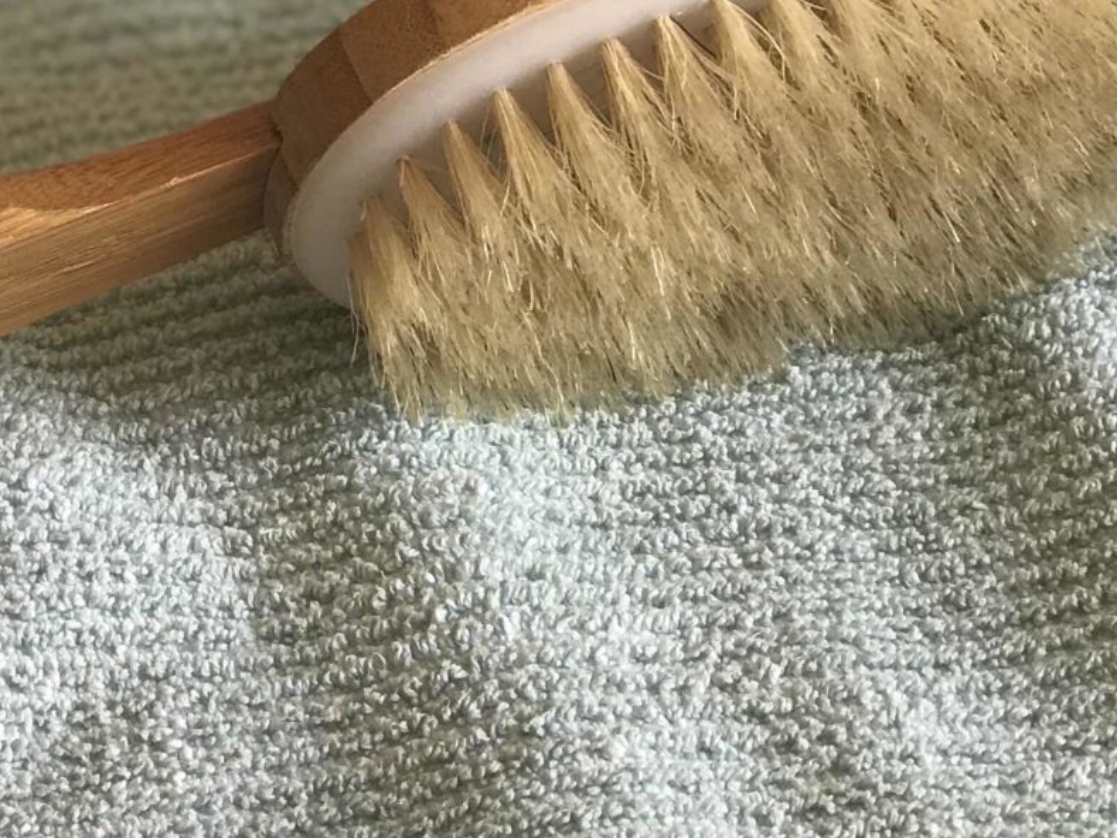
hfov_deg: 13.2
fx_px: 4776
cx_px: 24
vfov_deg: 10.0
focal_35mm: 148
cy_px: 290
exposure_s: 1/50
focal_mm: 6.6
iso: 25
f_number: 2.8
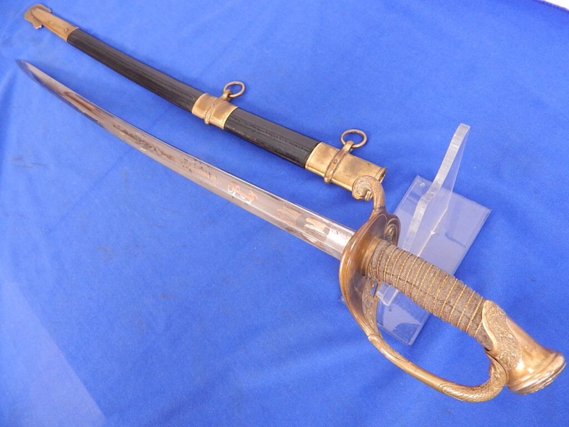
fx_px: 362
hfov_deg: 76.4
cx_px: 284
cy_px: 214
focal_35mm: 22
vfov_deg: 61.1
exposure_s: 1/13
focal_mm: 4
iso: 400
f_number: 3
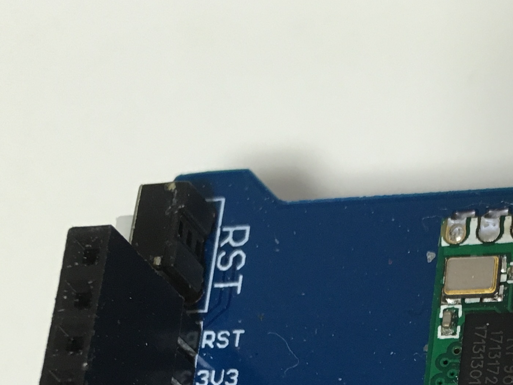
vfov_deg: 16.5
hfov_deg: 22.5
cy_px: 514
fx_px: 1245
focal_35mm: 84
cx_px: 494
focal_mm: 4.15
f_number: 2.2
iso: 80
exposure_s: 1/30
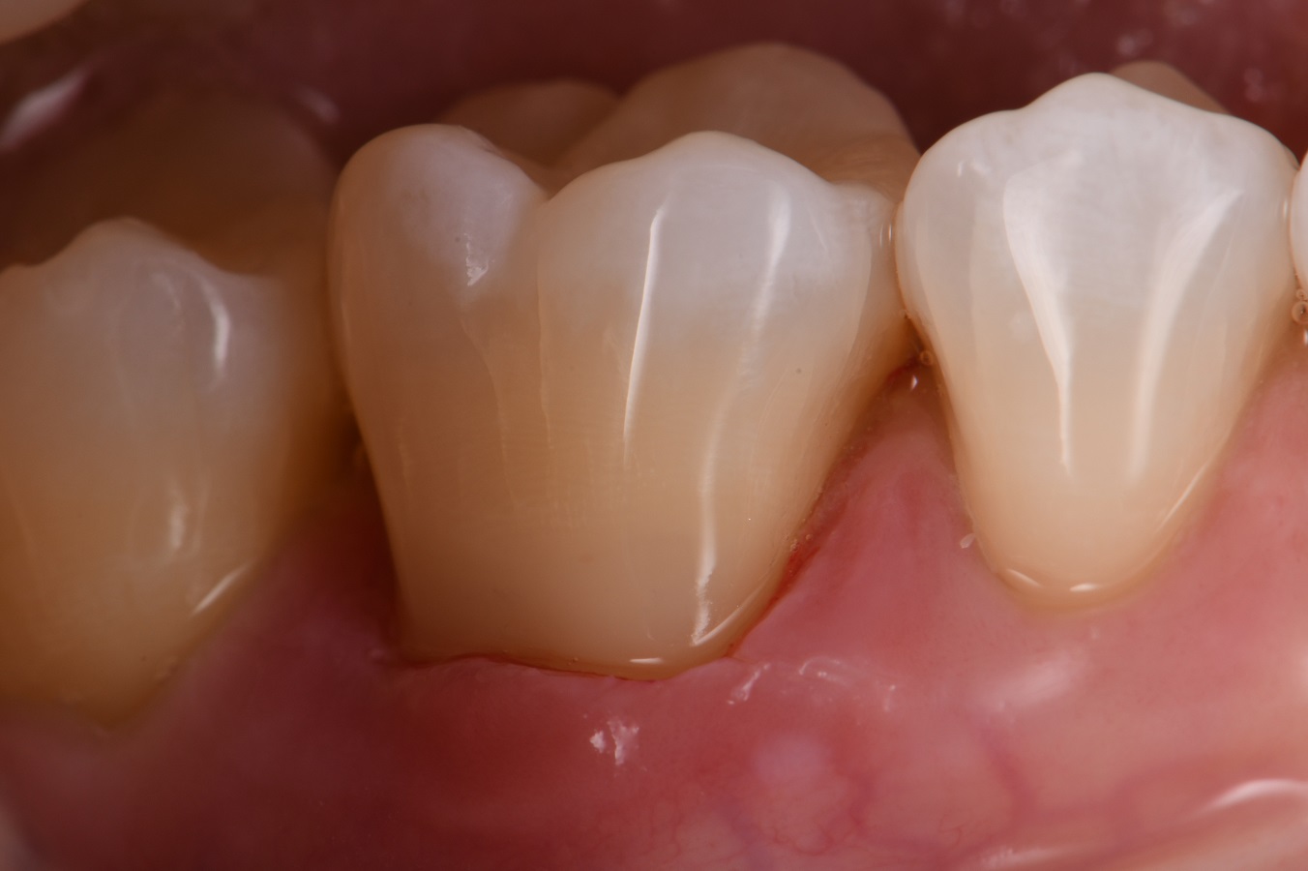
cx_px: 654
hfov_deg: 13.1
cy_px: 436
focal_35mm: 157
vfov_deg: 8.7
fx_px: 5701
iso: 200
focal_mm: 105
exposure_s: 1/160
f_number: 32
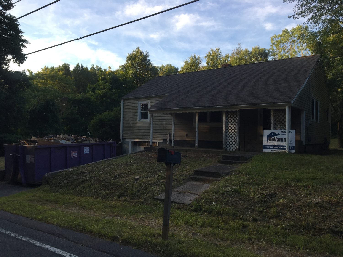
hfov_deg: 61.7
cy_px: 128
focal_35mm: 29
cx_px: 172
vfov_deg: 48.2
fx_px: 287
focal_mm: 4.15
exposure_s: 1/279
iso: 25
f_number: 2.2
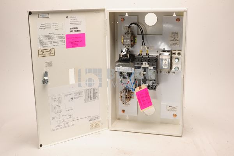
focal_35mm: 50
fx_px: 325
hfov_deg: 39.6
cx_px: 117
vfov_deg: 26.9
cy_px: 78
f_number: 18
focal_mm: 50
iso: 320
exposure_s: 1/160
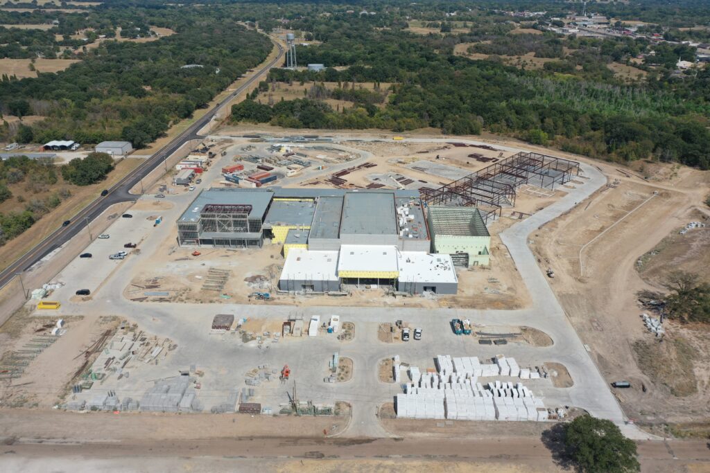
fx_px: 552
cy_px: 236
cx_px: 355
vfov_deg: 46.4
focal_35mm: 28
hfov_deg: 65.5
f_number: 4.5
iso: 100
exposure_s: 1/100
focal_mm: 10.26
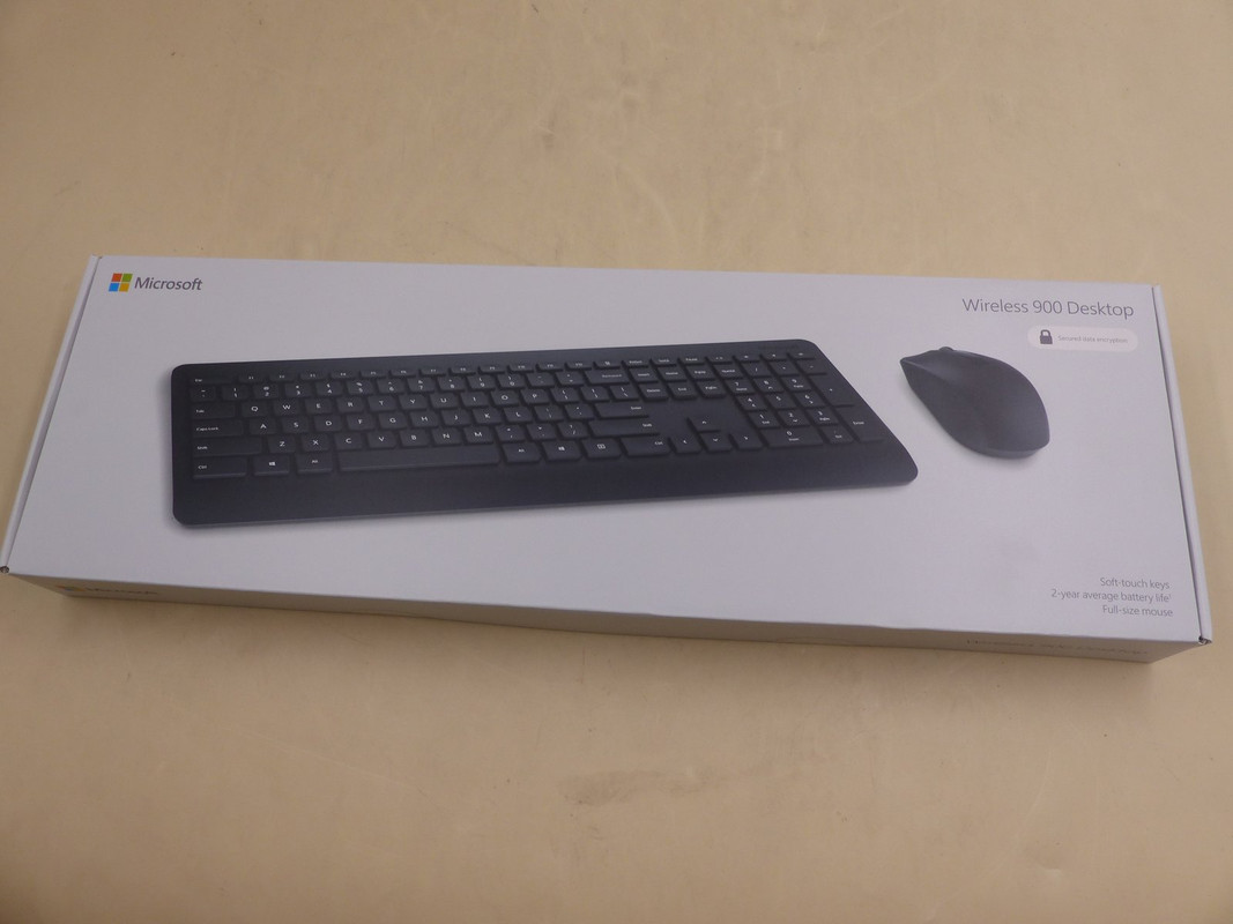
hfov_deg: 69.4
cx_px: 616
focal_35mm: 25
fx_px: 890
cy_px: 462
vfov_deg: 54.9
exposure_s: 1/125
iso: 100
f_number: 4
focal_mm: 4.5
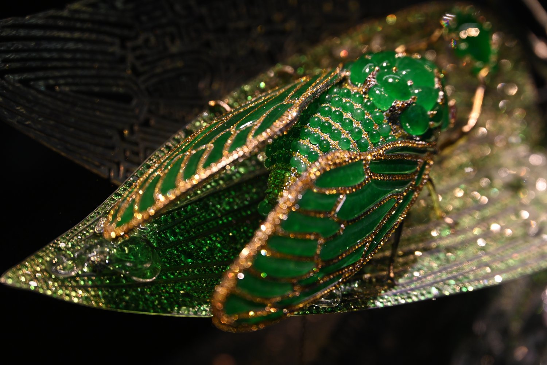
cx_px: 274
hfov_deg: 14.7
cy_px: 182
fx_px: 2127
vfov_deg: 9.8
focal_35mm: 140
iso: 1250
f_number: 6.3
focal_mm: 140
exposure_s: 1/50
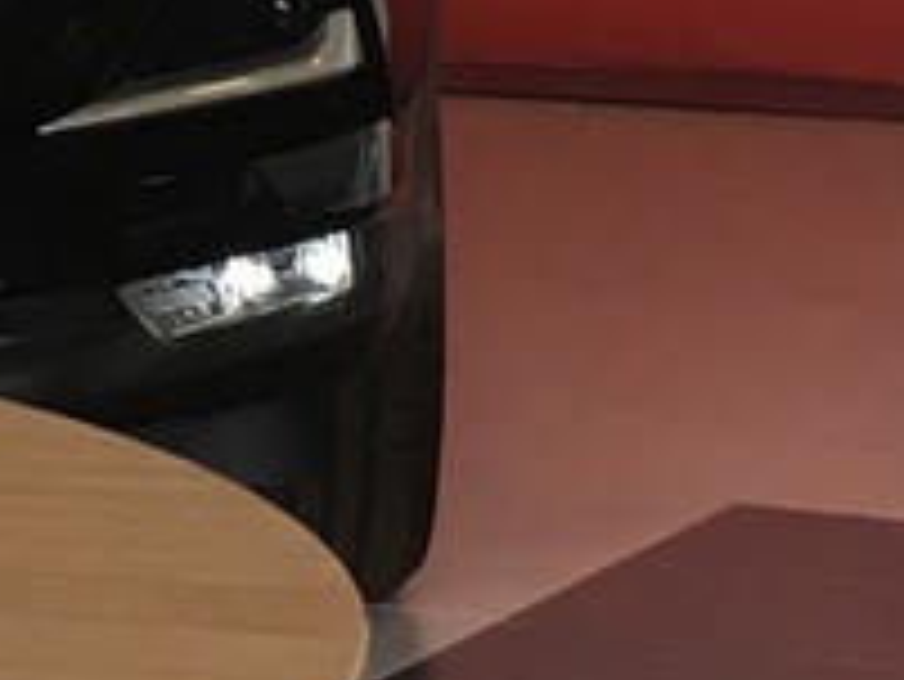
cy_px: -567
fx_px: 5435
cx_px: -724
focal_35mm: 208
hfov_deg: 9.1
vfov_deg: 7.0
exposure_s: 1/33
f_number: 2.2
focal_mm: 4.15
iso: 32
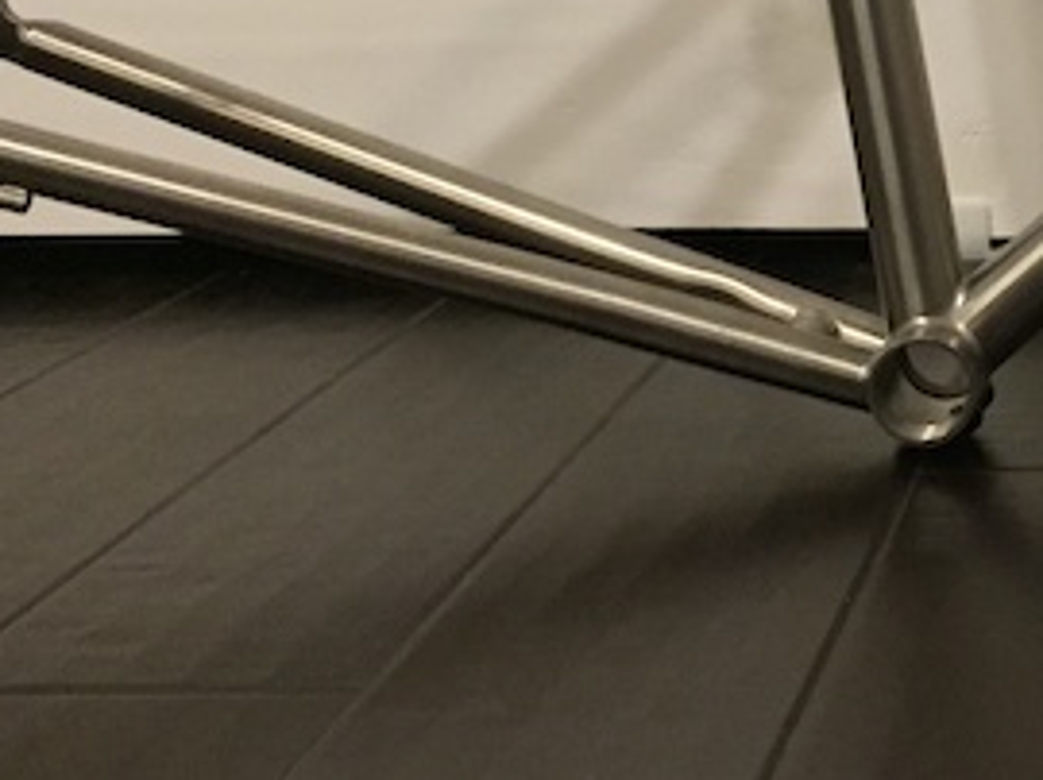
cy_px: -212
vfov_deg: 16.3
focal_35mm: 86
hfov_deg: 21.4
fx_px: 2589
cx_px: 1198
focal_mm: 4.15
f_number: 2.2
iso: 250
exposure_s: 1/24
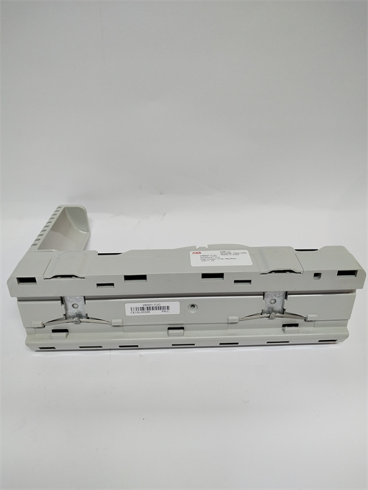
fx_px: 368
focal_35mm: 26
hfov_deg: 53.1
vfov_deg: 67.3
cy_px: 245
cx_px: 184
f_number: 1.8
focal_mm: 4.75
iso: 214
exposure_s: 1/50
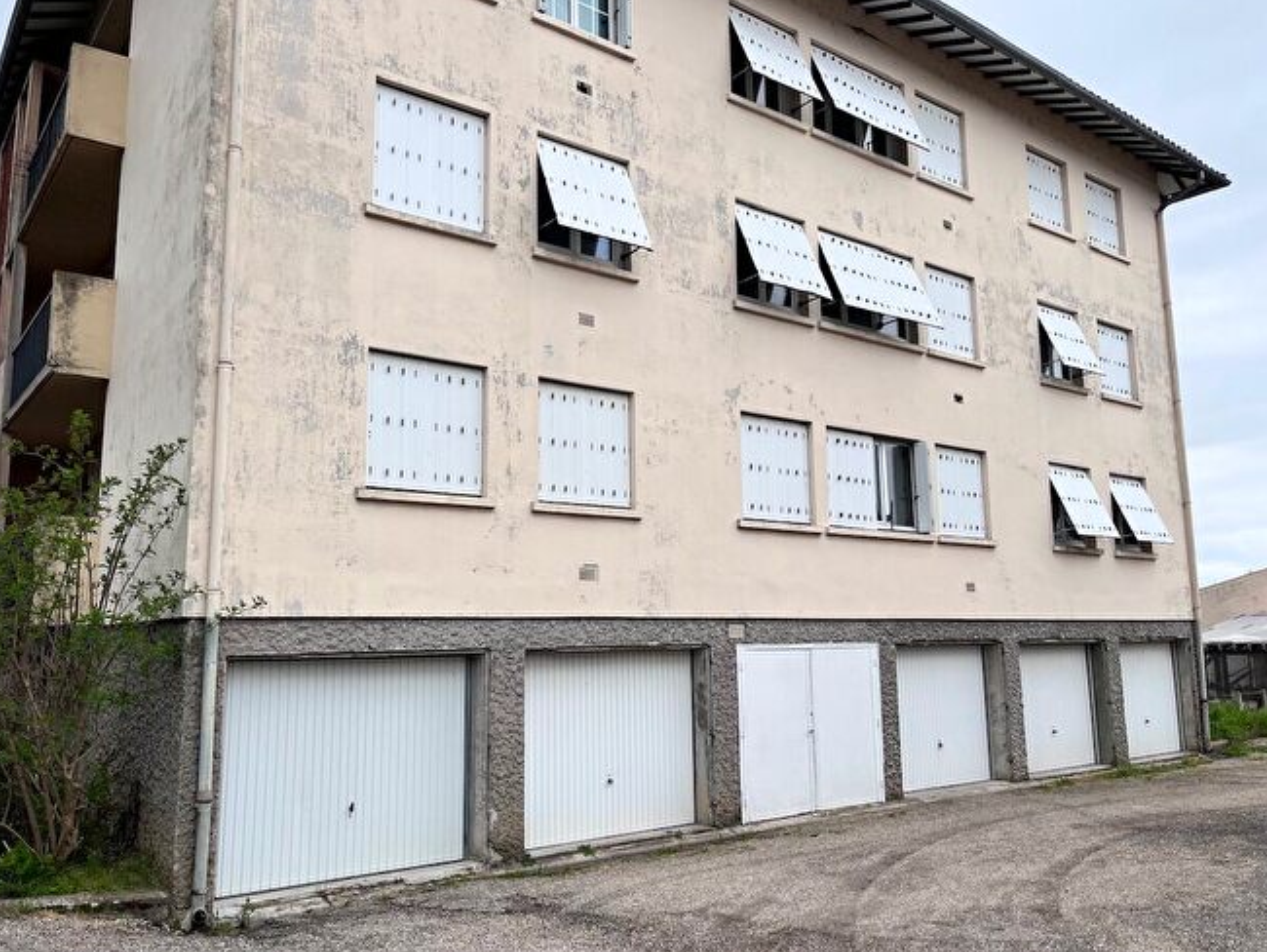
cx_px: 612
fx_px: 1025
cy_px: 463
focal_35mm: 28
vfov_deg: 49.8
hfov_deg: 63.4
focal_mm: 5.1
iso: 50
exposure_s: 1/1957
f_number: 1.6
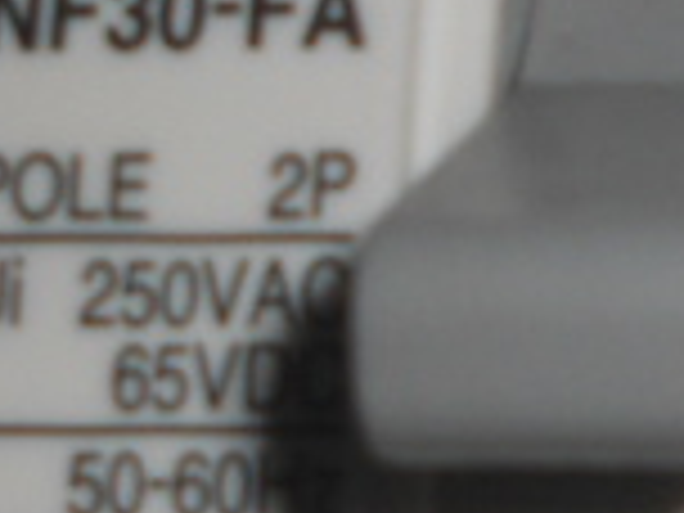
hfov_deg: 9.1
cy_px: 261
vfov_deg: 6.9
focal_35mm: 216
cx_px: 788
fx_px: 4268
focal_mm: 5.8
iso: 80
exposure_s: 1/25
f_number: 8.8
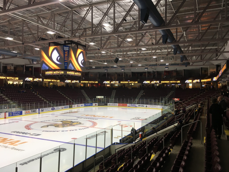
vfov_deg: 48.2
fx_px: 192
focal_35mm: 29
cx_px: 114
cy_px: 86
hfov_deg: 61.7
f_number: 2.2
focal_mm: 4.15
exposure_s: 1/40
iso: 25
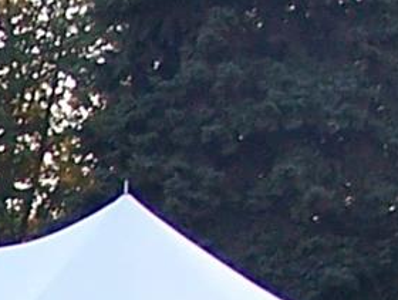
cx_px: -559
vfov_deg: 6.0
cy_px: 456
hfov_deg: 7.6
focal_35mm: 244
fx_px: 2810
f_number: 2.8
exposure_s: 1/60
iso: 80
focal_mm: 6.3
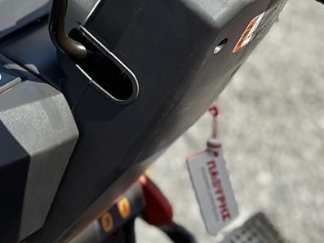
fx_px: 1358
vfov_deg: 10.0
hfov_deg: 13.6
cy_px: -86
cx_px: 112
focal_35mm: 145
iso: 80
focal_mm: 6.86
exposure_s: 1/3731
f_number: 1.78
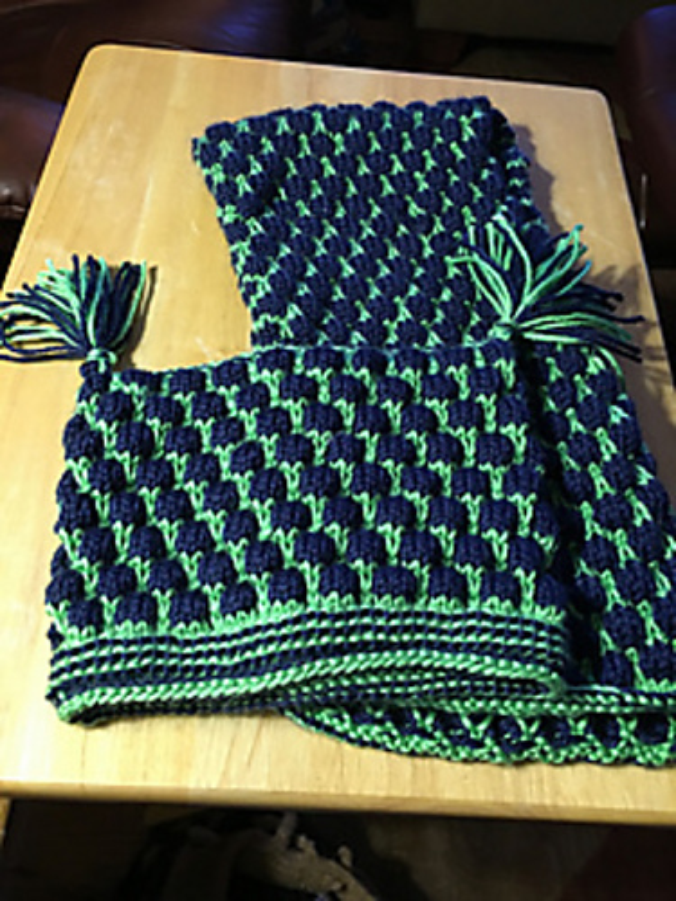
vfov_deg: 61.7
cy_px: 450
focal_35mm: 29
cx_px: 338
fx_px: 755
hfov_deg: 48.2
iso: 200
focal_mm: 4.15
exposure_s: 1/17
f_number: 2.2
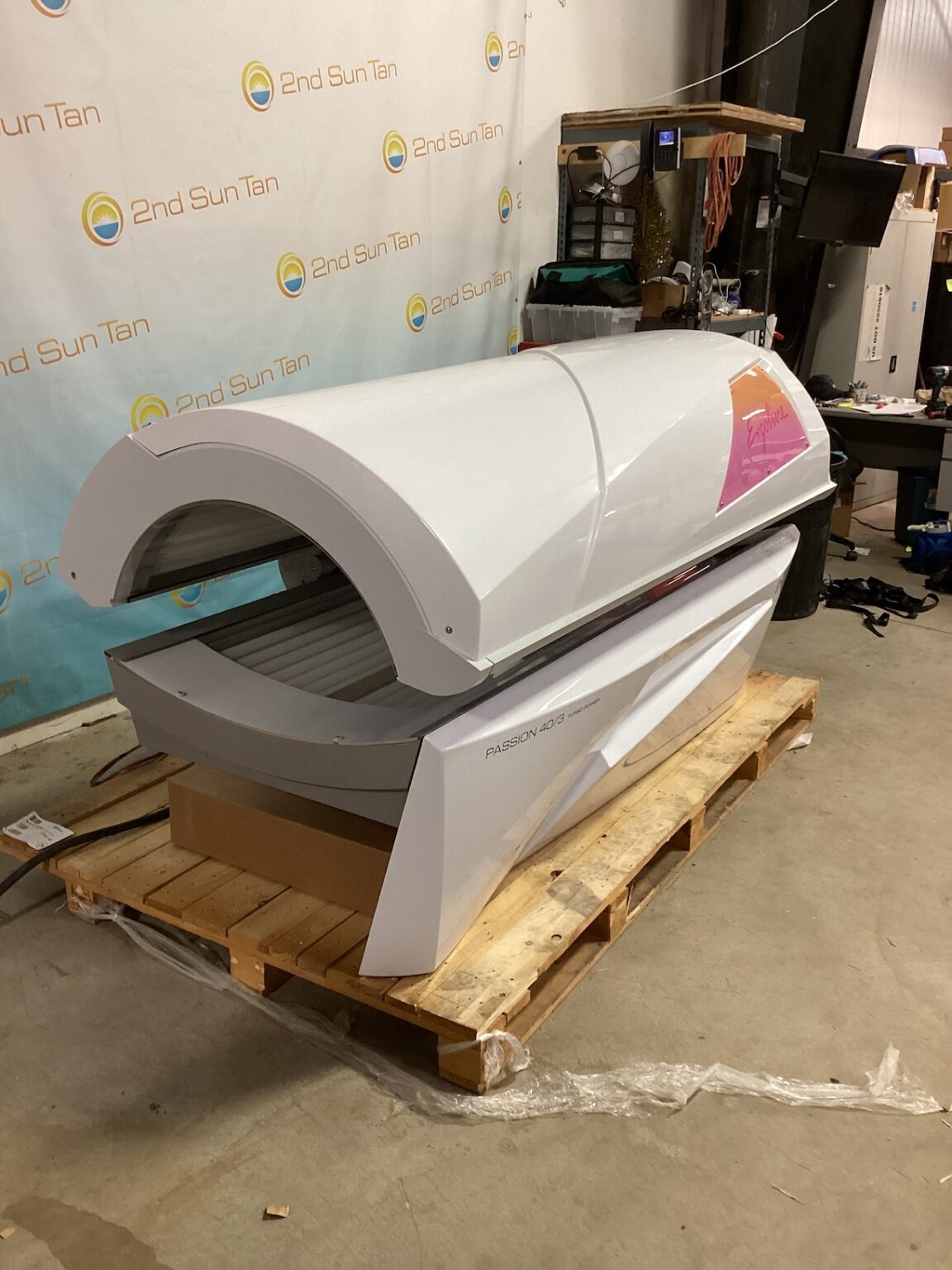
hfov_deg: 45.4
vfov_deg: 58.4
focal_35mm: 31
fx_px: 1137
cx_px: 476
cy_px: 635
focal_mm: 3.3
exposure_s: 1/60
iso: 200
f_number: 2.4
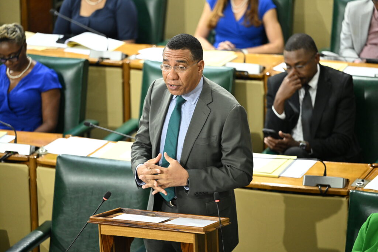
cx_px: 189
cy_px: 126
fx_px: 1785
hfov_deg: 12.1
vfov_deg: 8.1
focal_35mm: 170
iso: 3200
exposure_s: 1/250
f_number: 2.8
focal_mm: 170
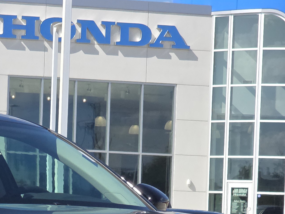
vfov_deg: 6.8
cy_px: 324
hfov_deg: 9.1
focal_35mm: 215
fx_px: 1770
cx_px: -37
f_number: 2.4
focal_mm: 7.9
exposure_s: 1/2302
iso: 50
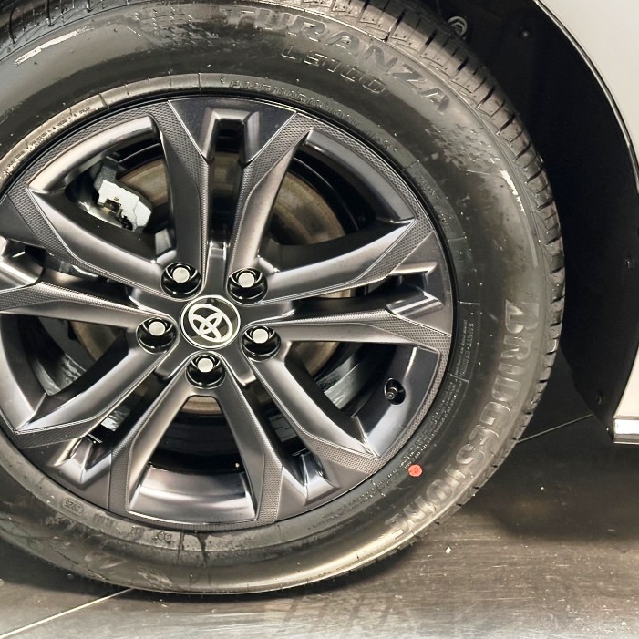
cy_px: 306
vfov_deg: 27.7
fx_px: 1295
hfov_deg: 27.6
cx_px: 216
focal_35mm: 62
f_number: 1.78
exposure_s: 1/24
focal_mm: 6.86
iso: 640
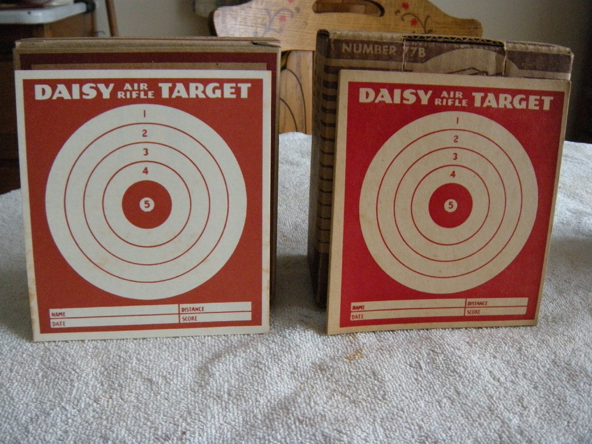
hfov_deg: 52.6
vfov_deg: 40.7
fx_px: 598
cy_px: 222
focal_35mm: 35
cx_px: 296
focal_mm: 5.9
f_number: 3.8
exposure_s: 1/57.7
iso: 400
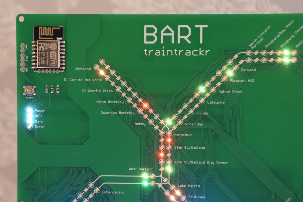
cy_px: 101
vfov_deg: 13.0
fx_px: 884
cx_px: 152
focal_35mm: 105
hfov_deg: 19.5
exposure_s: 1/100
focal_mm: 70
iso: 2500
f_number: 4.5
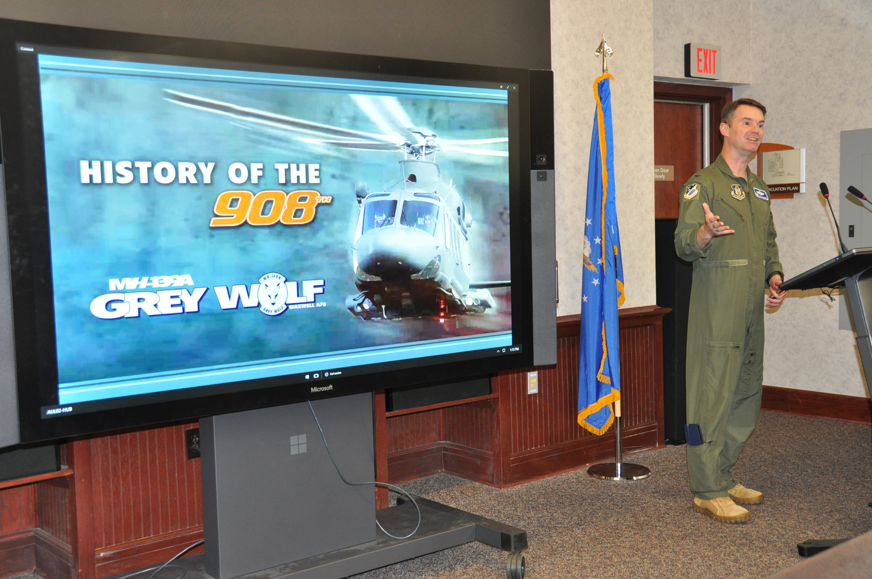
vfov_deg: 31.8
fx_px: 1016
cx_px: 436
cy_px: 290
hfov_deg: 46.4
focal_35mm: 42
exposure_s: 1/60
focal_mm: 28
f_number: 4
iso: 800
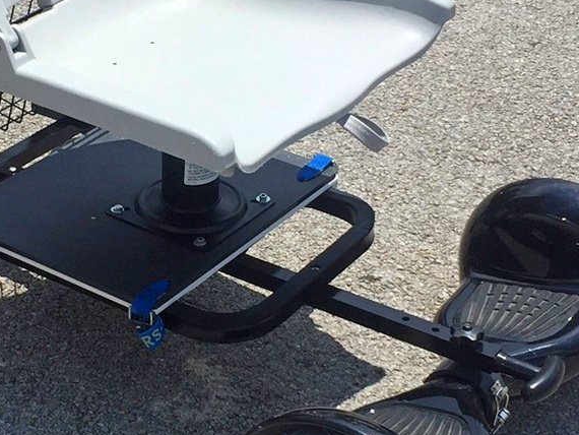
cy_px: 189
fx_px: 1021
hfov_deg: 31.4
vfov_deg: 24.0
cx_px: 197
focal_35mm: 61
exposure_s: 1/3049
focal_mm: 4.15
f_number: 2.2
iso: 32
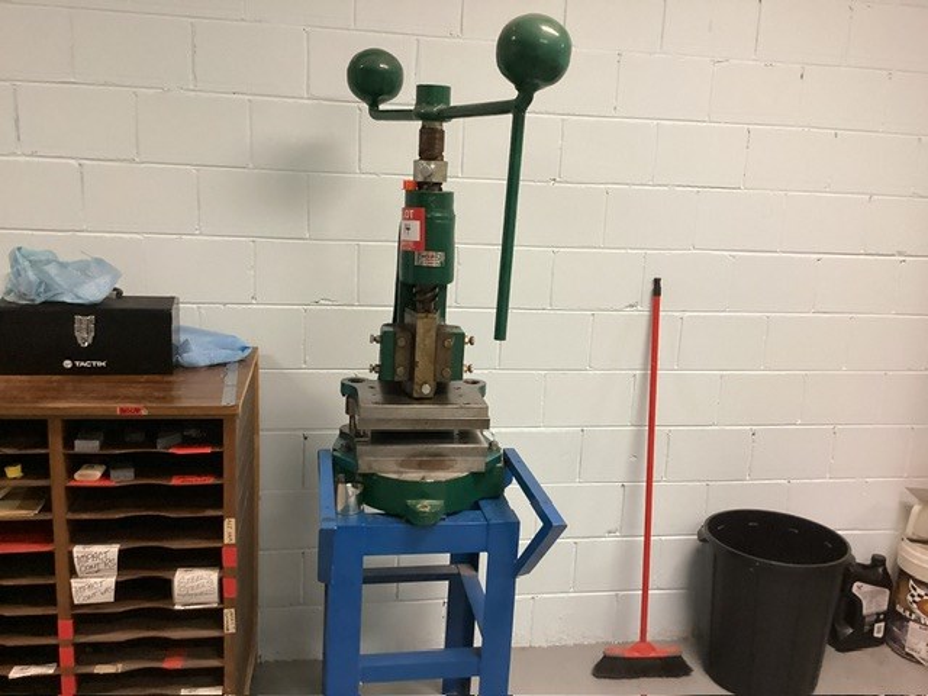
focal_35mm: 31
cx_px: 464
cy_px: 348
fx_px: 831
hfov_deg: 58.4
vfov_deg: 45.4
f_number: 2.4
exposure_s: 1/50
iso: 250
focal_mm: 3.3
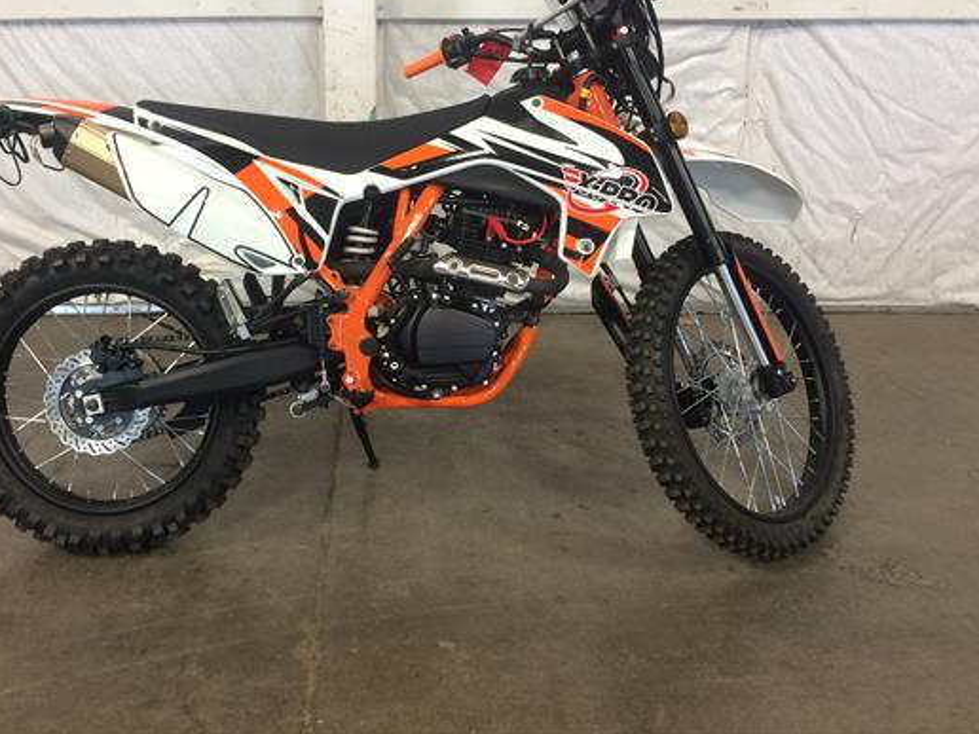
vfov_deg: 39.4
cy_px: 283
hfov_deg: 51.1
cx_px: 406
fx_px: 1018
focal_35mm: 36
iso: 64
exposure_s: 1/30
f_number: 2.2
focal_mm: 4.15
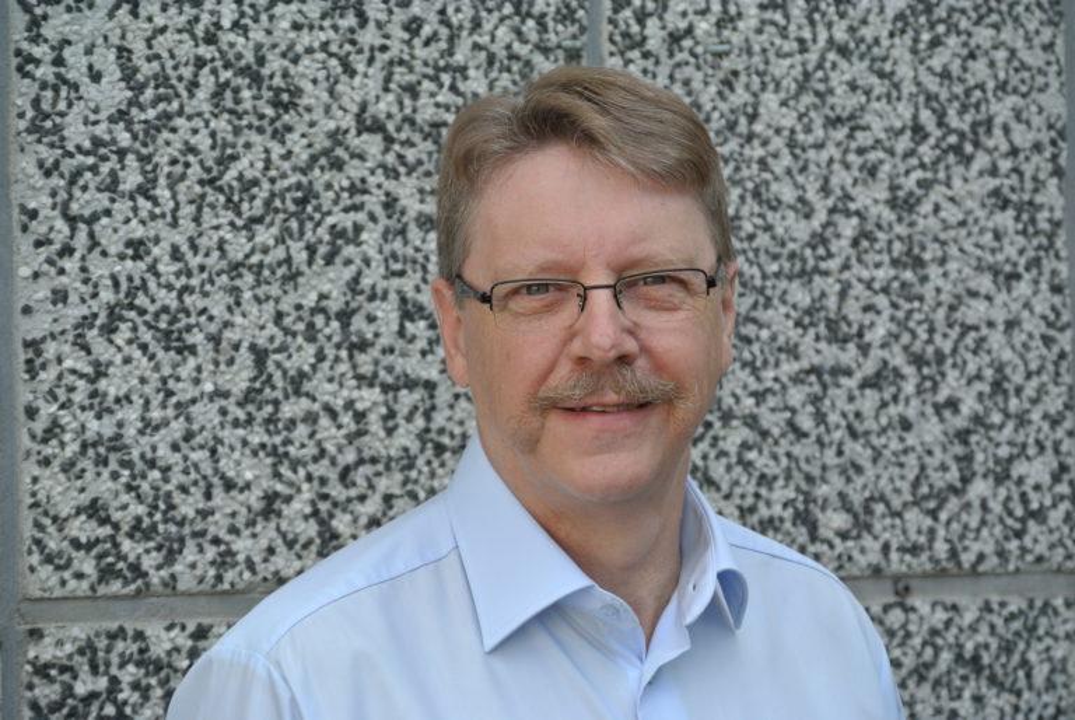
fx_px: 4424
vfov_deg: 9.3
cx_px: 538
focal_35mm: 148
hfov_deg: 13.9
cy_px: 360
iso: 100
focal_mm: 55.1
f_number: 4.2
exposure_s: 1/160
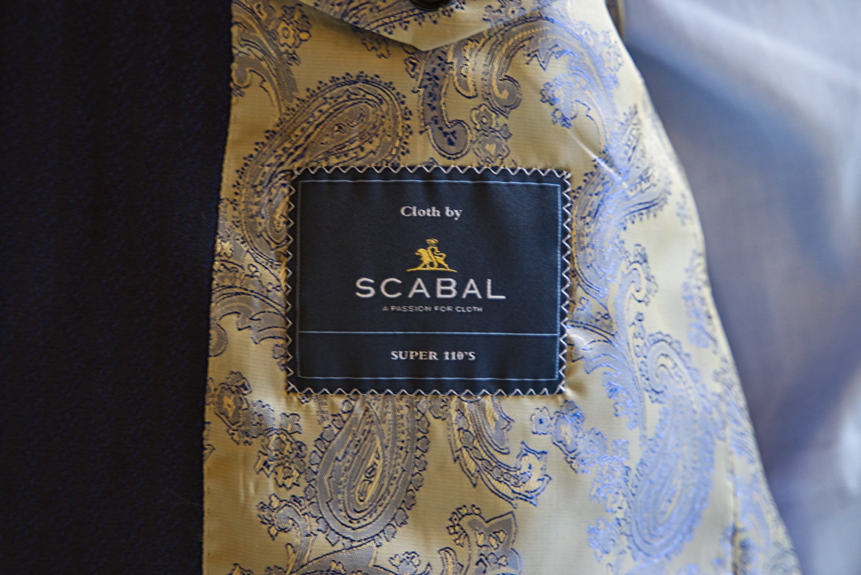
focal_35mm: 112
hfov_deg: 18.2
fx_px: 2692
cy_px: 288
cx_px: 430
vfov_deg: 12.2
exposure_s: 1/10
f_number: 2.8
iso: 500
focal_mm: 75
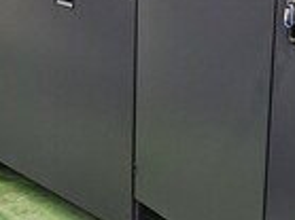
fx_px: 707
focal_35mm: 83
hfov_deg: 22.9
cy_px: 10
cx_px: 276
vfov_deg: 17.4
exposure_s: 1/60
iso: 800
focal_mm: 5.4
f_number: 1.8
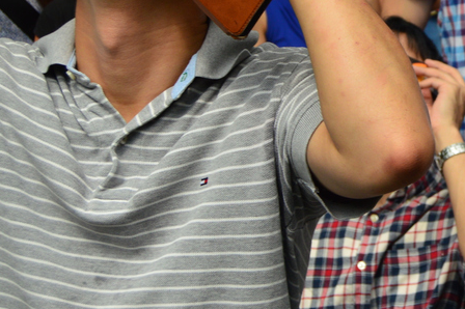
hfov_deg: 15.4
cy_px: -1
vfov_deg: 10.4
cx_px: 499
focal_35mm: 130
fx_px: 1683
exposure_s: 1/100
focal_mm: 31
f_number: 5
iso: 200
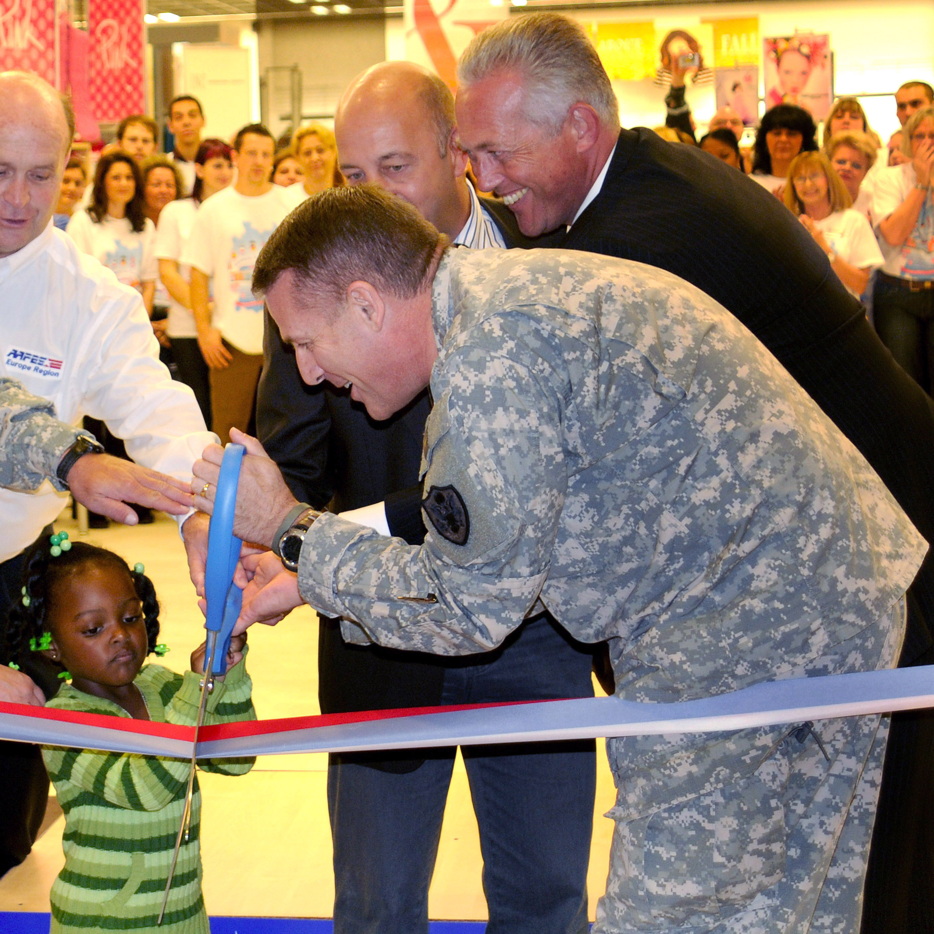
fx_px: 2015
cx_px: 332
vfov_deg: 26.1
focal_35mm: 66
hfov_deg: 26.0
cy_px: 468
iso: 400
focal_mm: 34
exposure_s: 1/60
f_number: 4
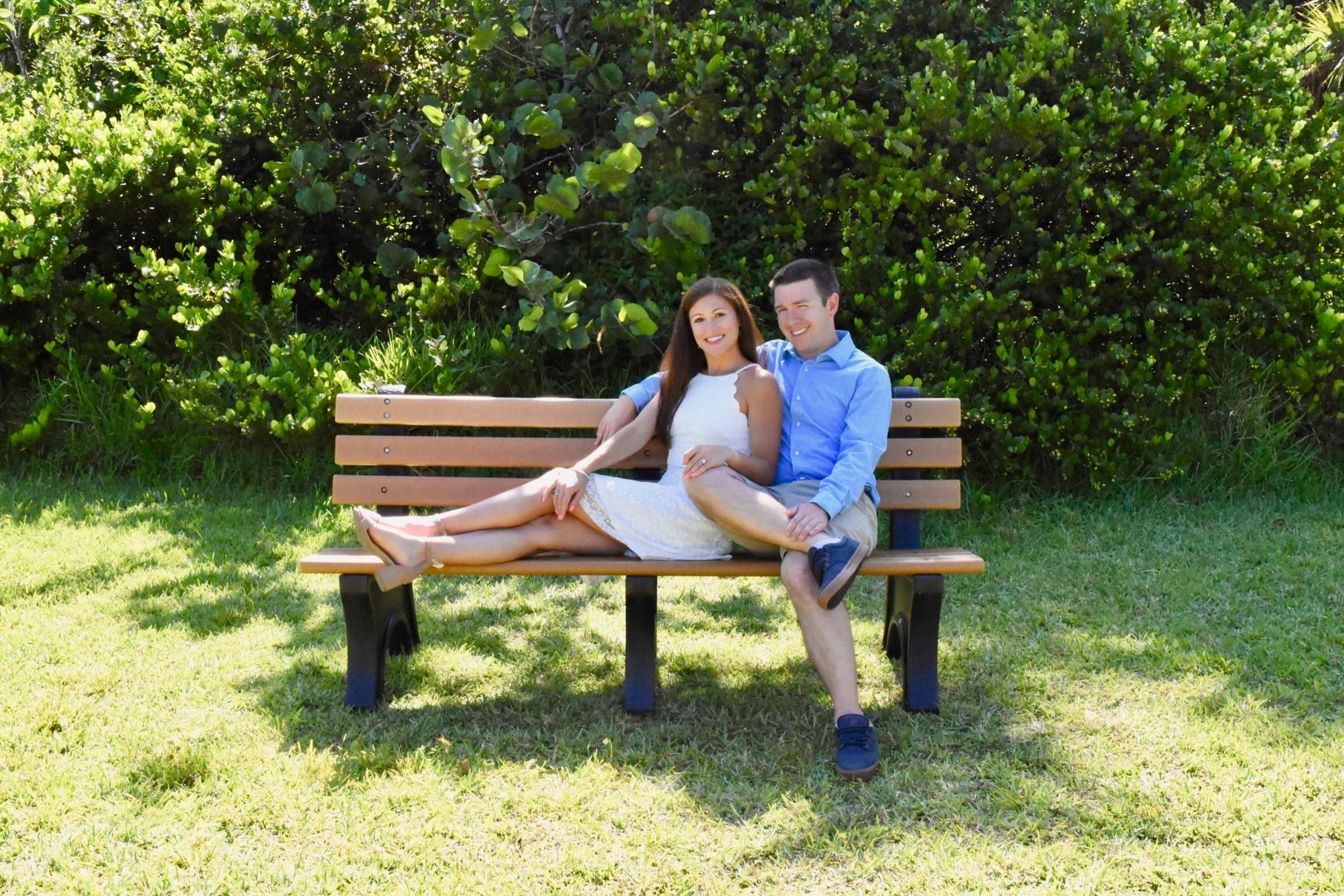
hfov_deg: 46.4
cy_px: 448
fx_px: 1568
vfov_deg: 31.9
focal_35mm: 42
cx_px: 672
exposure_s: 1/1250
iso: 8000
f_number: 18
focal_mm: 28
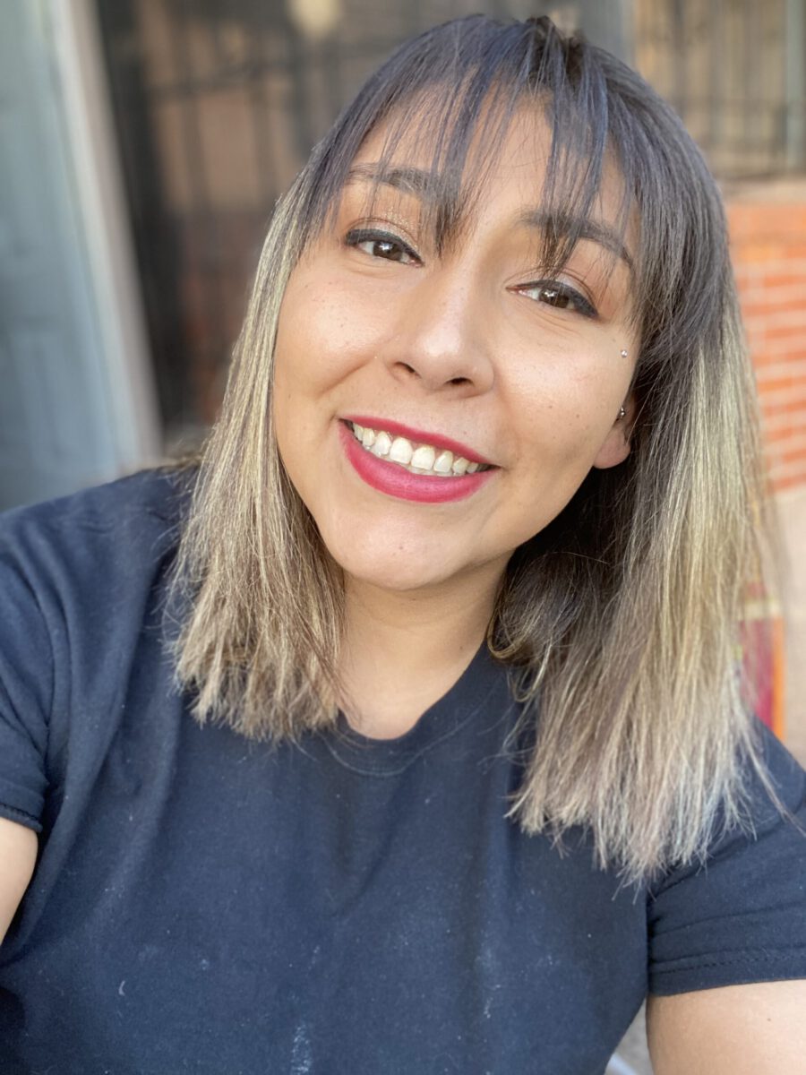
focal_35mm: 30
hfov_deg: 46.8
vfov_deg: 60.0
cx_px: 403
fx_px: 931
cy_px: 538
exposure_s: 1/112
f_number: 2.2
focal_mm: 2.71
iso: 100
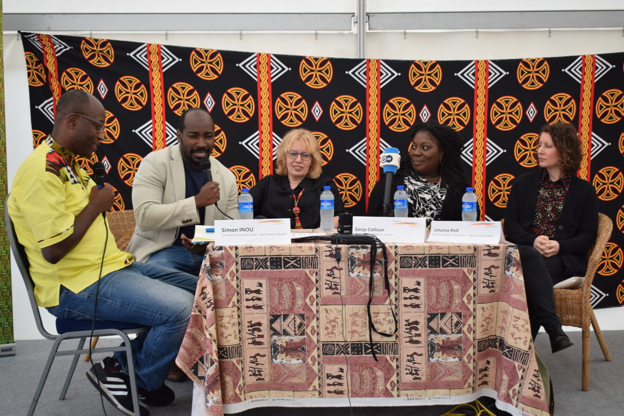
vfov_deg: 25.8
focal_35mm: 52
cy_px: 208
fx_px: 910
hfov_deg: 37.9
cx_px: 312
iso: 400
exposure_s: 1/100
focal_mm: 35
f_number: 5
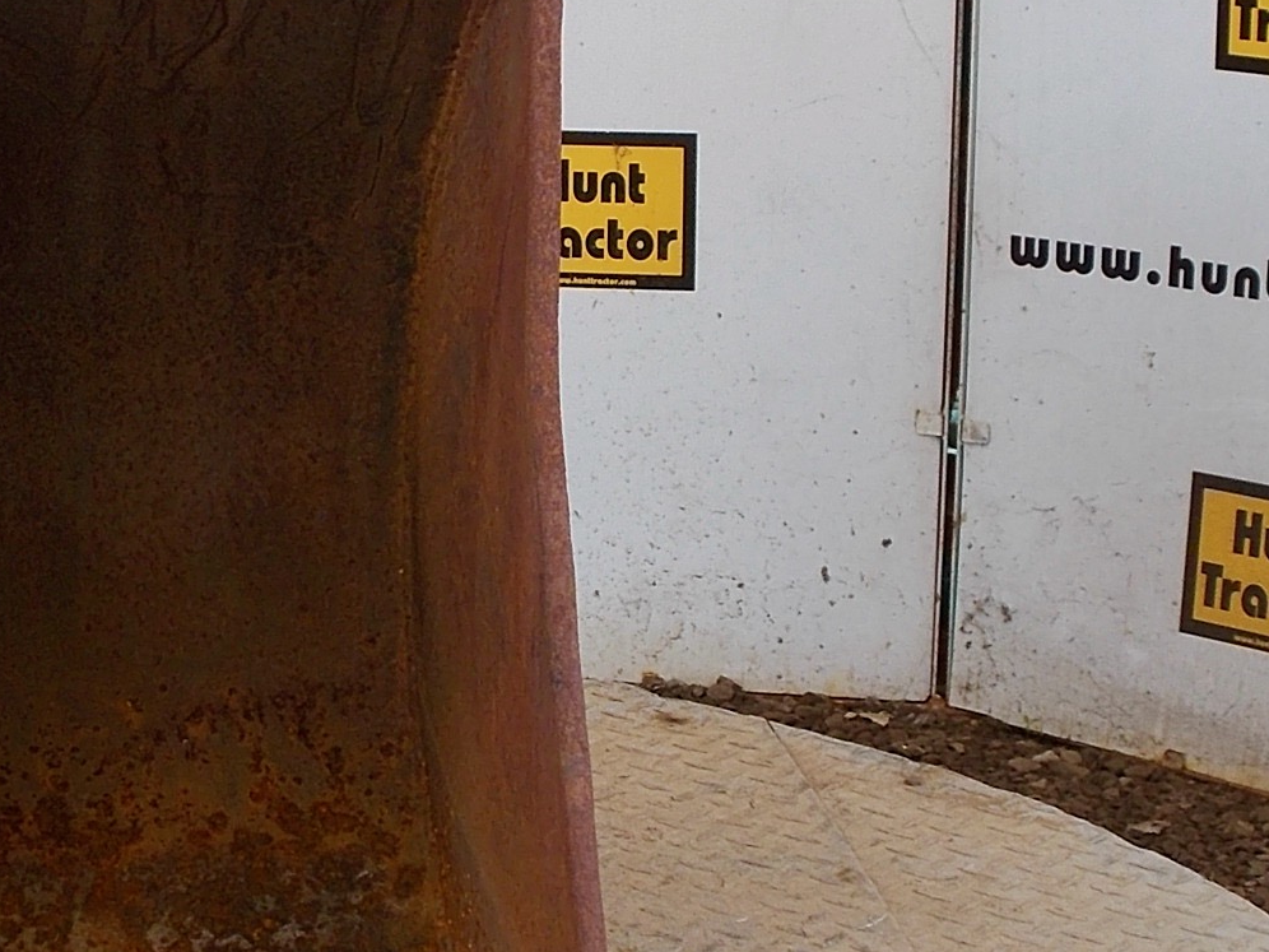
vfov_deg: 13.0
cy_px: 437
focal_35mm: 114
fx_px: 4179
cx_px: 108
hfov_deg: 17.0
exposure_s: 1/80
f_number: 4.5
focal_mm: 9
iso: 80
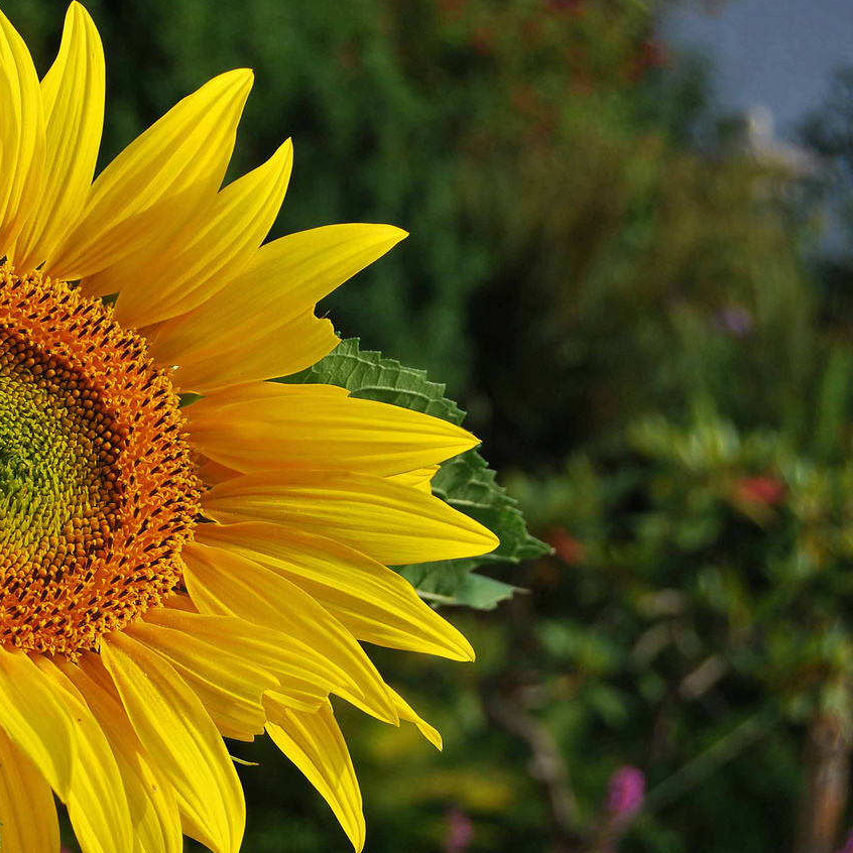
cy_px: 489
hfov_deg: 15.5
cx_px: 206
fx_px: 3122
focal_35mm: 112
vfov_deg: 15.5
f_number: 7.1
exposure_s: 1/200
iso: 100
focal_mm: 46
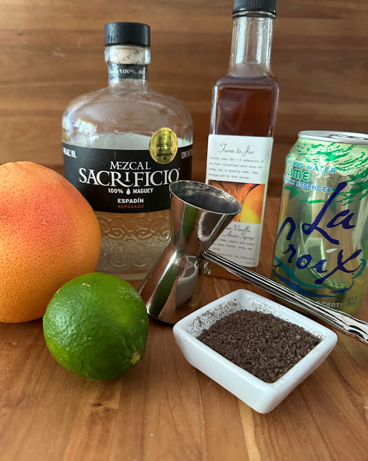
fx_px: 354
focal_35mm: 26
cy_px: 218
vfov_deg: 66.0
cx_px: 177
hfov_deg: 54.9
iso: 1000
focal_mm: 6.86
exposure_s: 1/50
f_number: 1.78
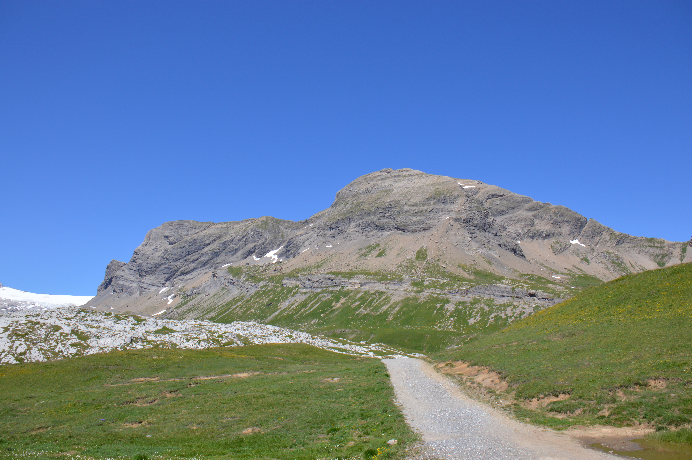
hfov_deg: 67.4
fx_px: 519
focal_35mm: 27
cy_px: 230
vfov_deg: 47.8
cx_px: 346
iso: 100
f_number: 8
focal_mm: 18
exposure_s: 1/250
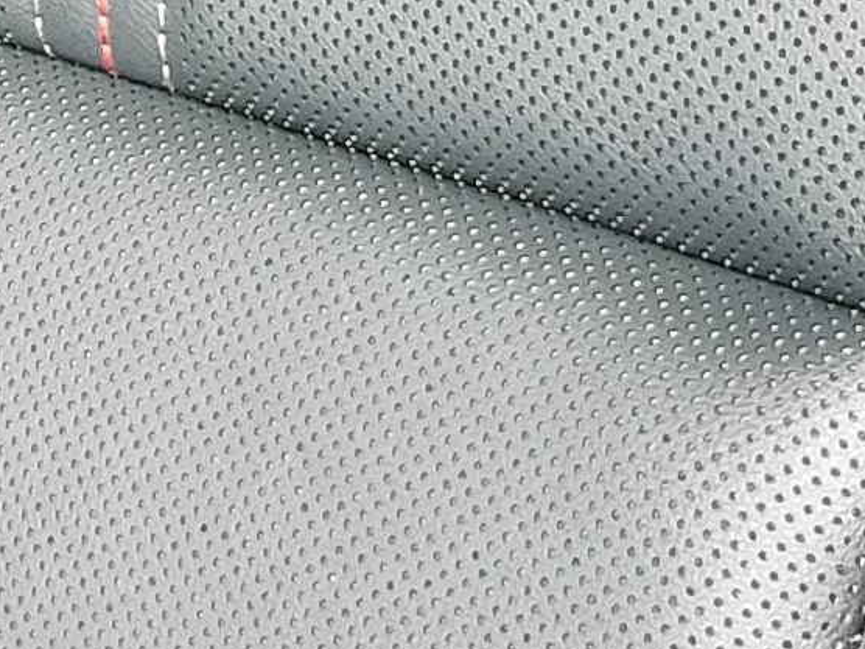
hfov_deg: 10.3
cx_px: -292
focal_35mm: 187
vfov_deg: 7.8
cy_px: -344
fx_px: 4673
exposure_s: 1/120
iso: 250
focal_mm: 5.4
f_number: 1.8
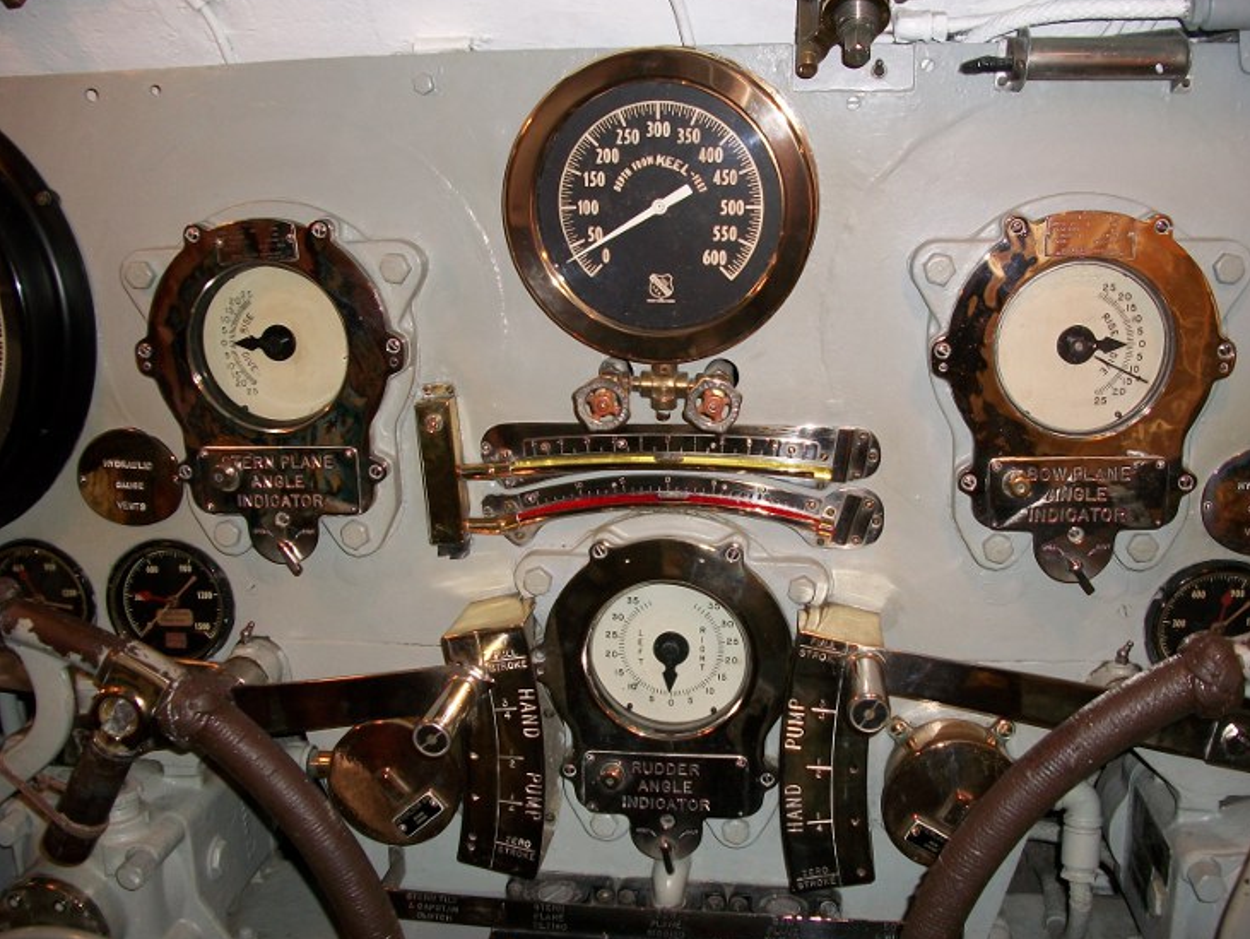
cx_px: 682
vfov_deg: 40.7
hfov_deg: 52.5
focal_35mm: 35
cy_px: 474
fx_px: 1264
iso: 80
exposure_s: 1/30
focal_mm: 5.7
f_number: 2.9
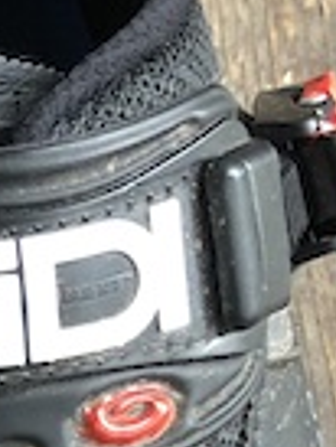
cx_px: -271
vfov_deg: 11.5
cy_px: 705
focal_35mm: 163
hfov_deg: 8.7
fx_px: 2106
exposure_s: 1/15
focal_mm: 3.99
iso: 50
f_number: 1.8
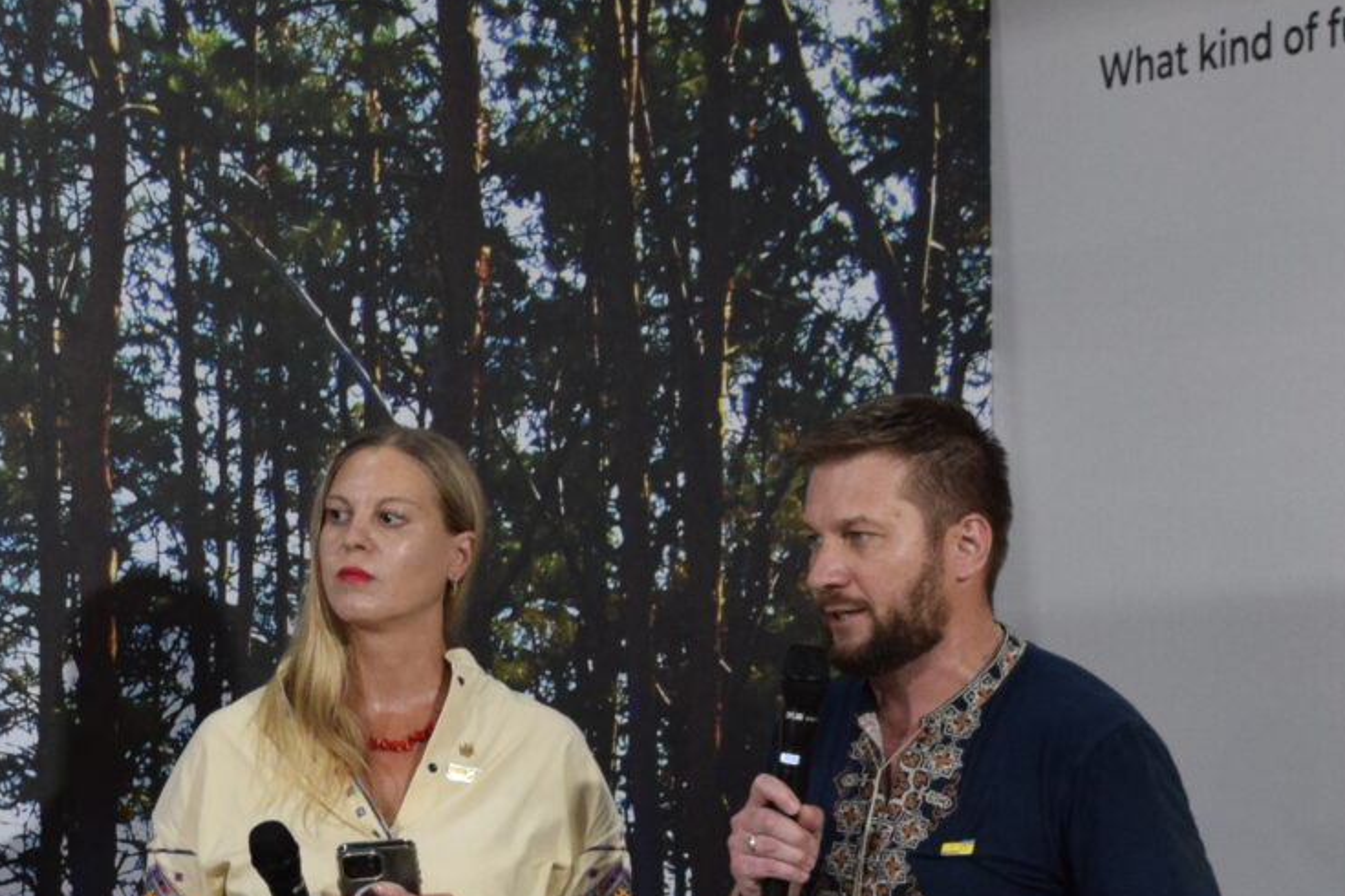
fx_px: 4296
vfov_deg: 11.8
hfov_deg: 17.7
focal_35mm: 115
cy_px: 780
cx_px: 1021
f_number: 4.5
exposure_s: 1/80
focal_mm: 22
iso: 800
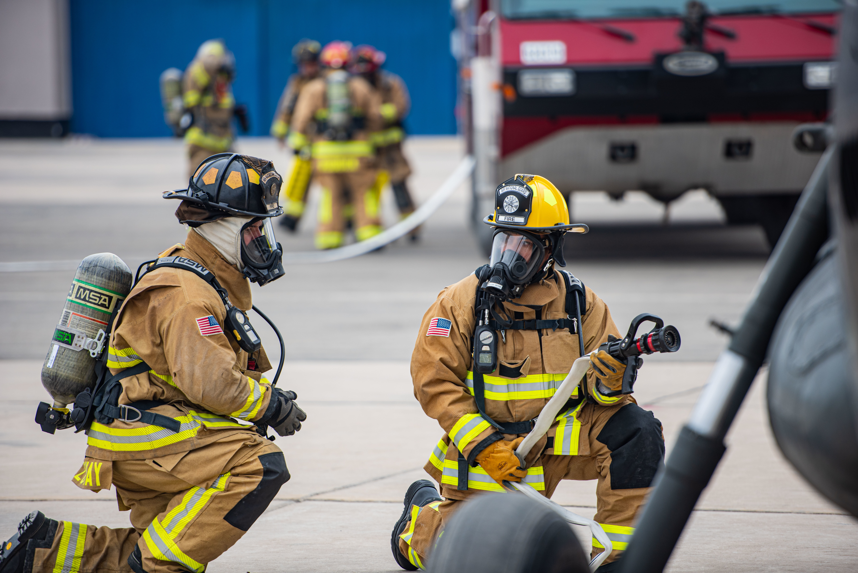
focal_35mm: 200
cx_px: 429
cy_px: 286
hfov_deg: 10.3
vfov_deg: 6.9
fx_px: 4768
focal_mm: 200
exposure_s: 1/800
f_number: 2.8
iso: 80
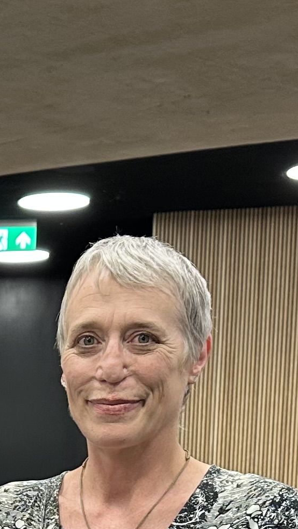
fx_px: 1503
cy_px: 683
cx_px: -191
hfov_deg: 10.8
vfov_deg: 18.6
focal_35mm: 107
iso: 125
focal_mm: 6.86
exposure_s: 1/50
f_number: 1.78
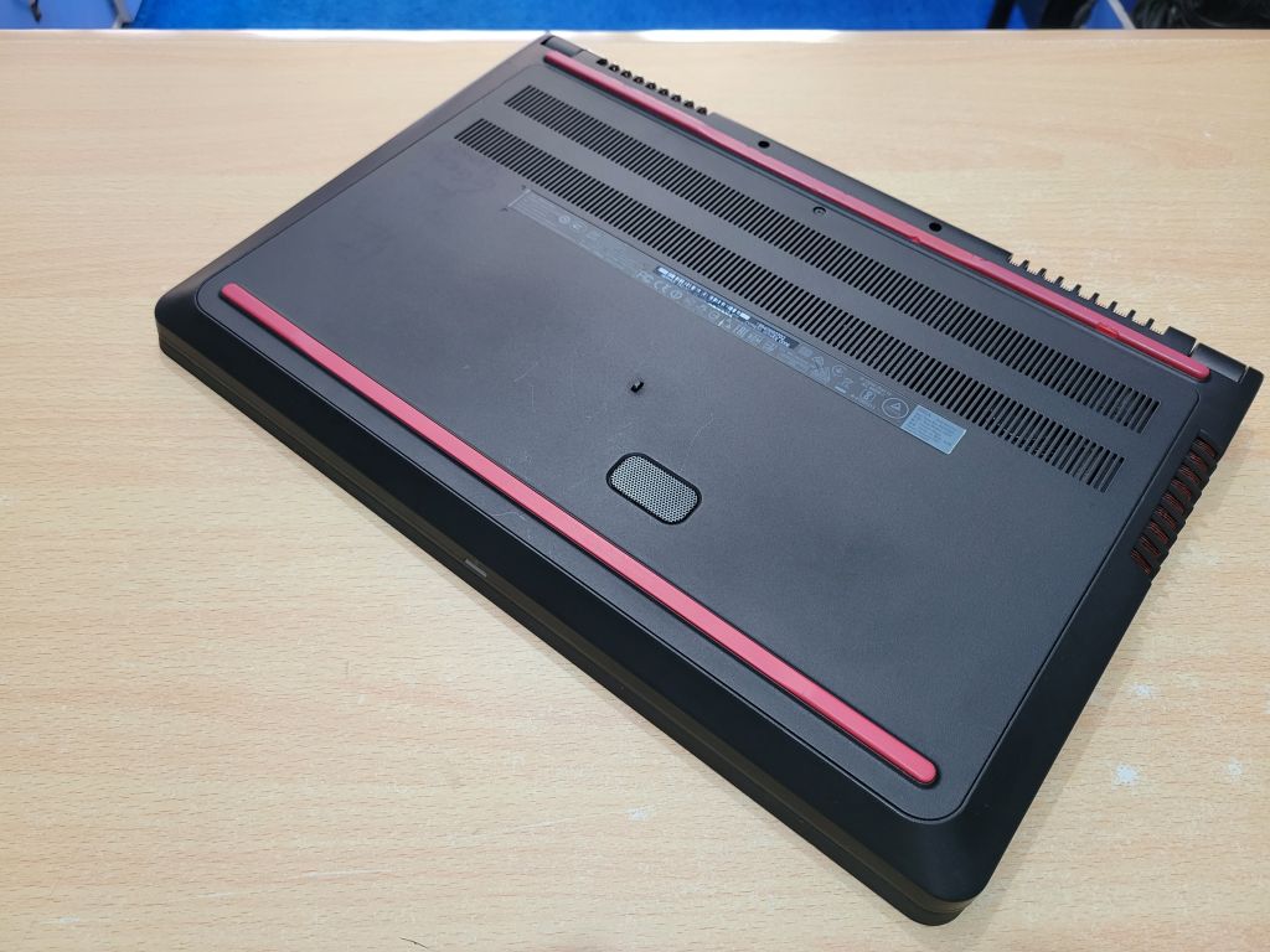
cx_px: 635
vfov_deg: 53.1
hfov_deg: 67.3
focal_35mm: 26
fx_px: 954
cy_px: 476
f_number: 1.8
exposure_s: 1/40
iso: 250
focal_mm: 5.4
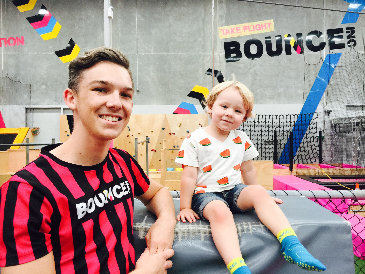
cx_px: 182
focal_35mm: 29
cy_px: 137
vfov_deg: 48.2
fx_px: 306
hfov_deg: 61.7
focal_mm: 4.15
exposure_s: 1/33
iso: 64
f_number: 2.2
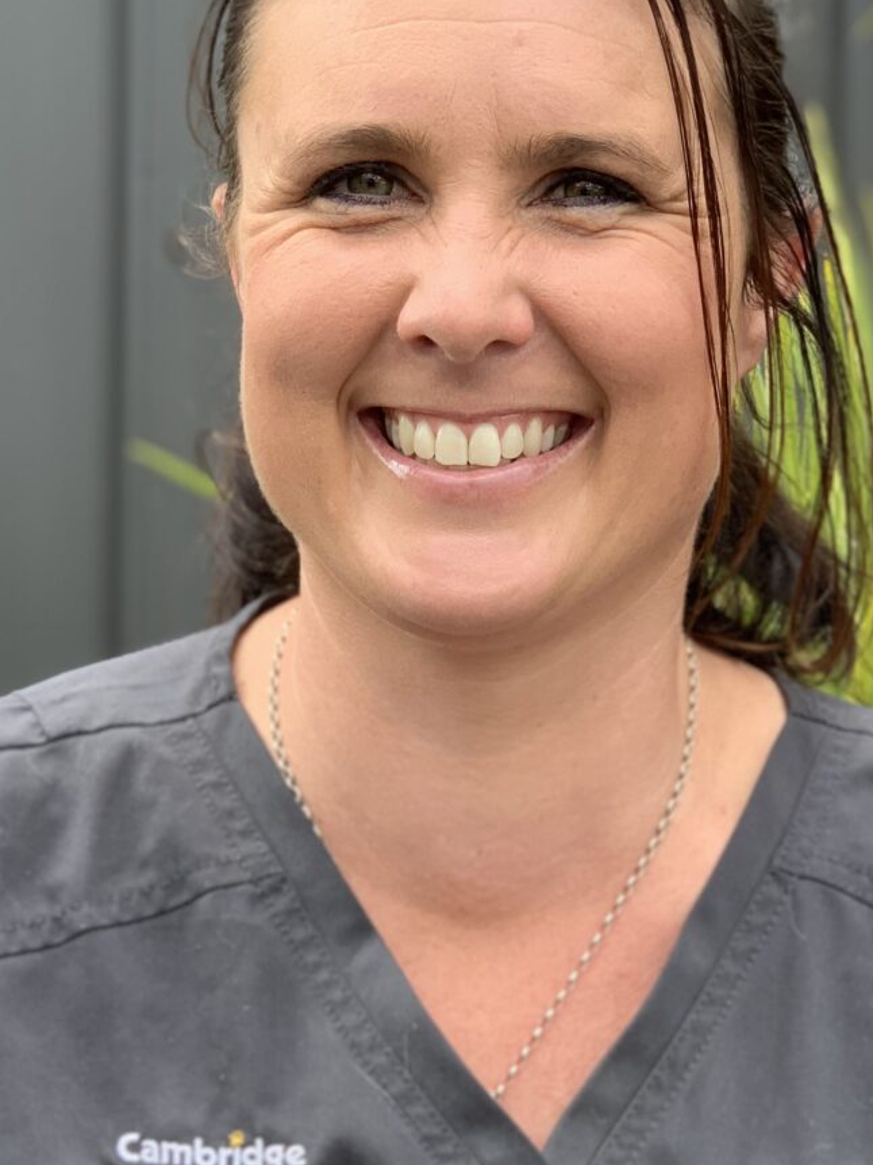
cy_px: 756
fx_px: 3465
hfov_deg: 14.4
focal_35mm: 103
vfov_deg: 19.0
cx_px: 422
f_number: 2.4
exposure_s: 1/123
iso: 16
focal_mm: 6
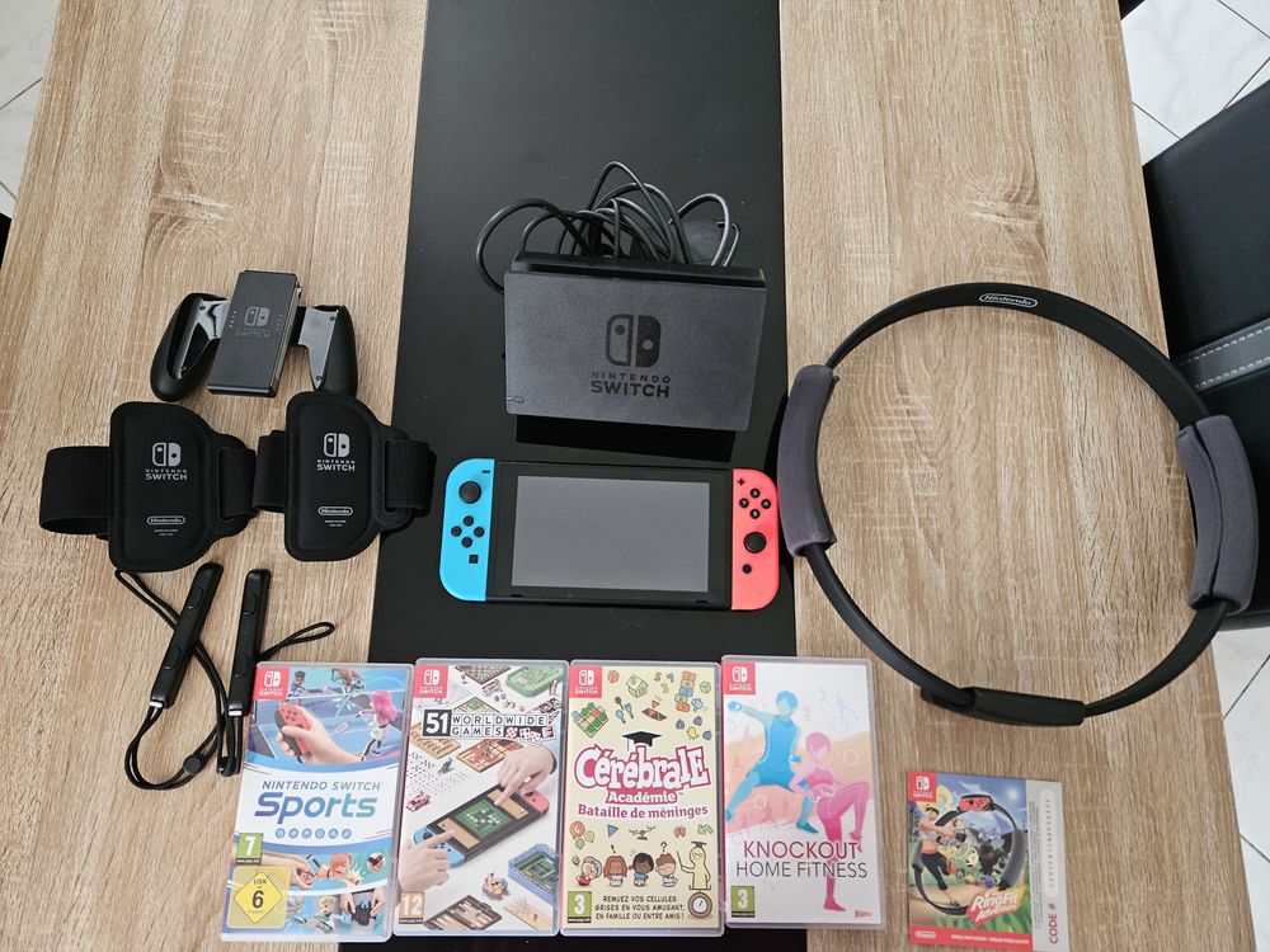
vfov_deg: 58.9
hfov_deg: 73.9
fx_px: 844
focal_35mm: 23
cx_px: 635
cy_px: 476
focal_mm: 5.4
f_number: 1.8
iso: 800
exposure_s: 1/50
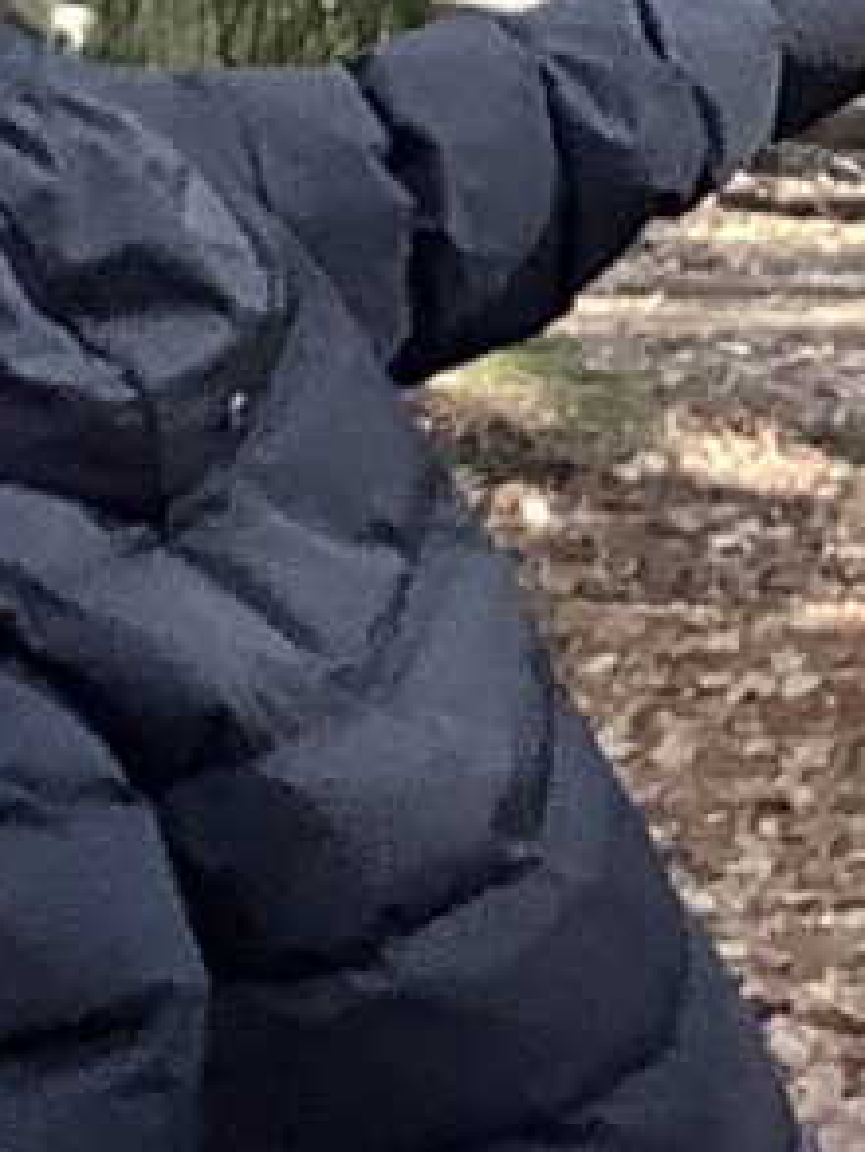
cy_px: 212
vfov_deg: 7.3
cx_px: 1211
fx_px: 9023
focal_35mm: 271
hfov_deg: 5.4
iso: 80
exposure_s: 1/120
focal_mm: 3.3
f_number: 2.4
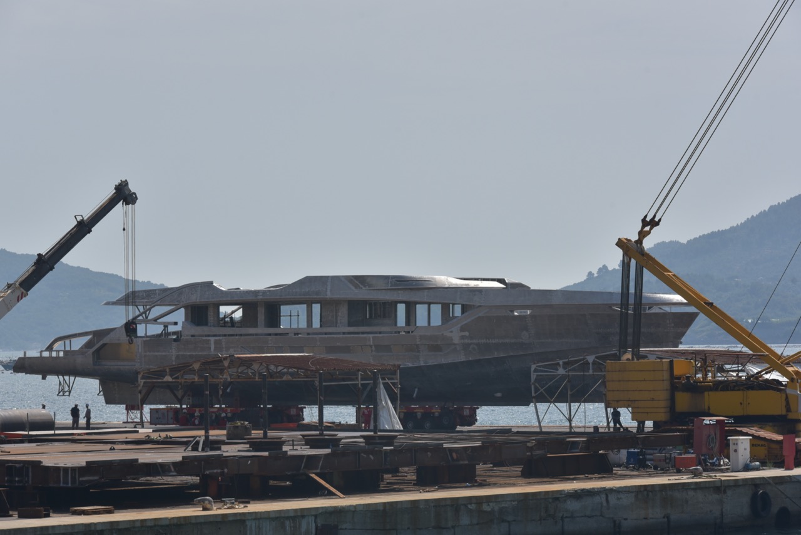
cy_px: 268
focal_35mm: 135
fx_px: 3004
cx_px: 400
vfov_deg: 10.2
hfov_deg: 15.2
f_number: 8
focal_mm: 135
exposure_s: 1/1250
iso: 250
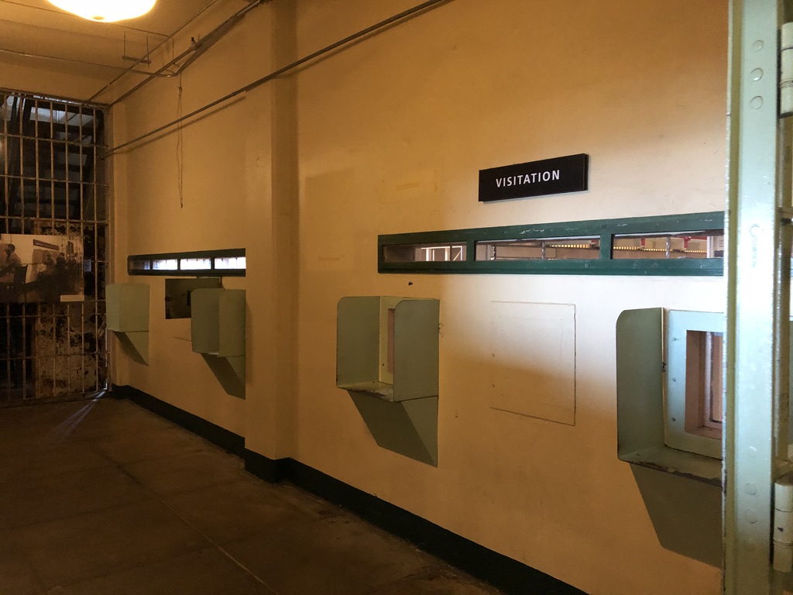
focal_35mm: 28
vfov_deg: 49.7
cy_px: 298
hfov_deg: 63.4
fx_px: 641
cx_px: 396
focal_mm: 4
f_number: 1.8
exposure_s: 1/4
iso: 100
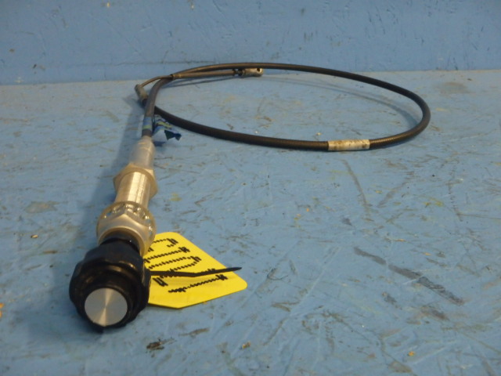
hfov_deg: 43.9
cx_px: 250
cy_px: 188
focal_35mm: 43
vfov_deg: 33.6
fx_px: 622
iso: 800
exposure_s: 1/20
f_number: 4.8
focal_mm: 7.7
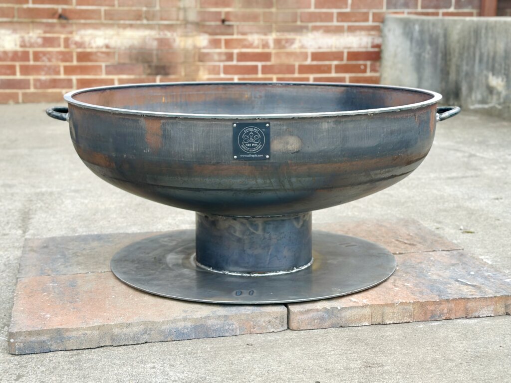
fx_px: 709
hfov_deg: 39.7
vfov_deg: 30.3
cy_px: 192
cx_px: 256
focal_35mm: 48
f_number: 1.78
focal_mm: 6.86
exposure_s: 1/489
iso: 80
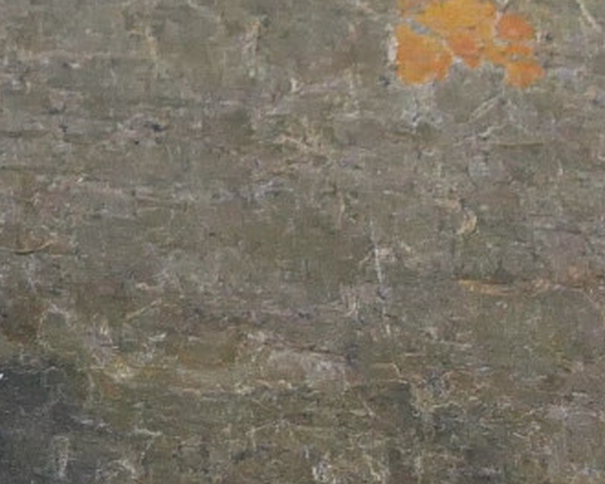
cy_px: -120
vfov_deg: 3.5
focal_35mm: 444
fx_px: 7950
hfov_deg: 4.3
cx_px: -940
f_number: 6.3
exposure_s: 1/100
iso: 800
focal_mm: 30
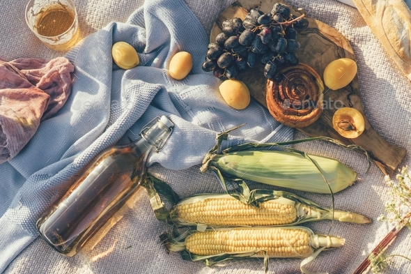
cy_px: 137
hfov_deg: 36.3
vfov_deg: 24.6
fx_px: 628
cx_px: 206
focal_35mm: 55
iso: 160
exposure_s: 1/5000
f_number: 2.2
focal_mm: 55
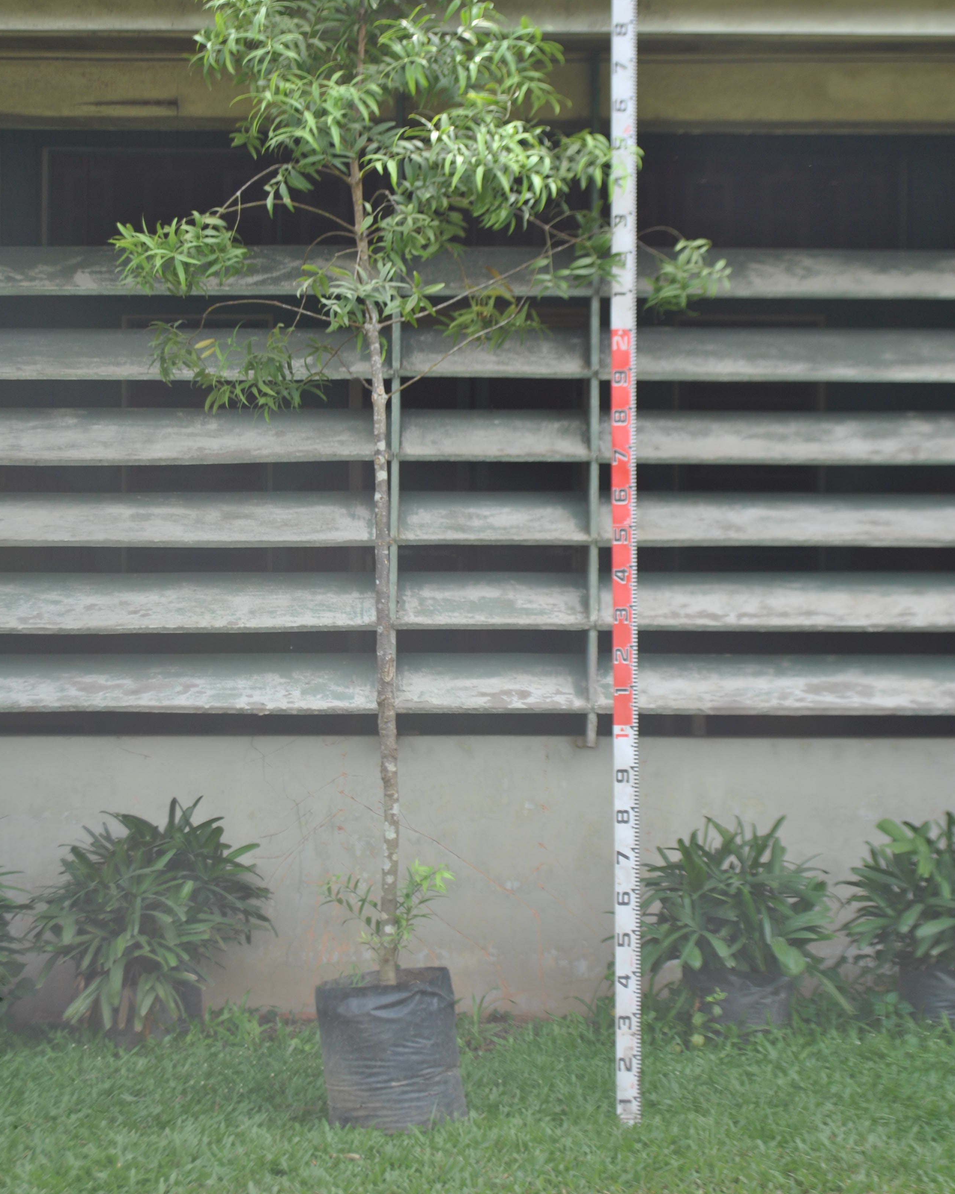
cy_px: 524
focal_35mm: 75
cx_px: 482
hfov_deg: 20.4
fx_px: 2650
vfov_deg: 25.4
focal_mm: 44
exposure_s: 1/125
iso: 110
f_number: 5.6
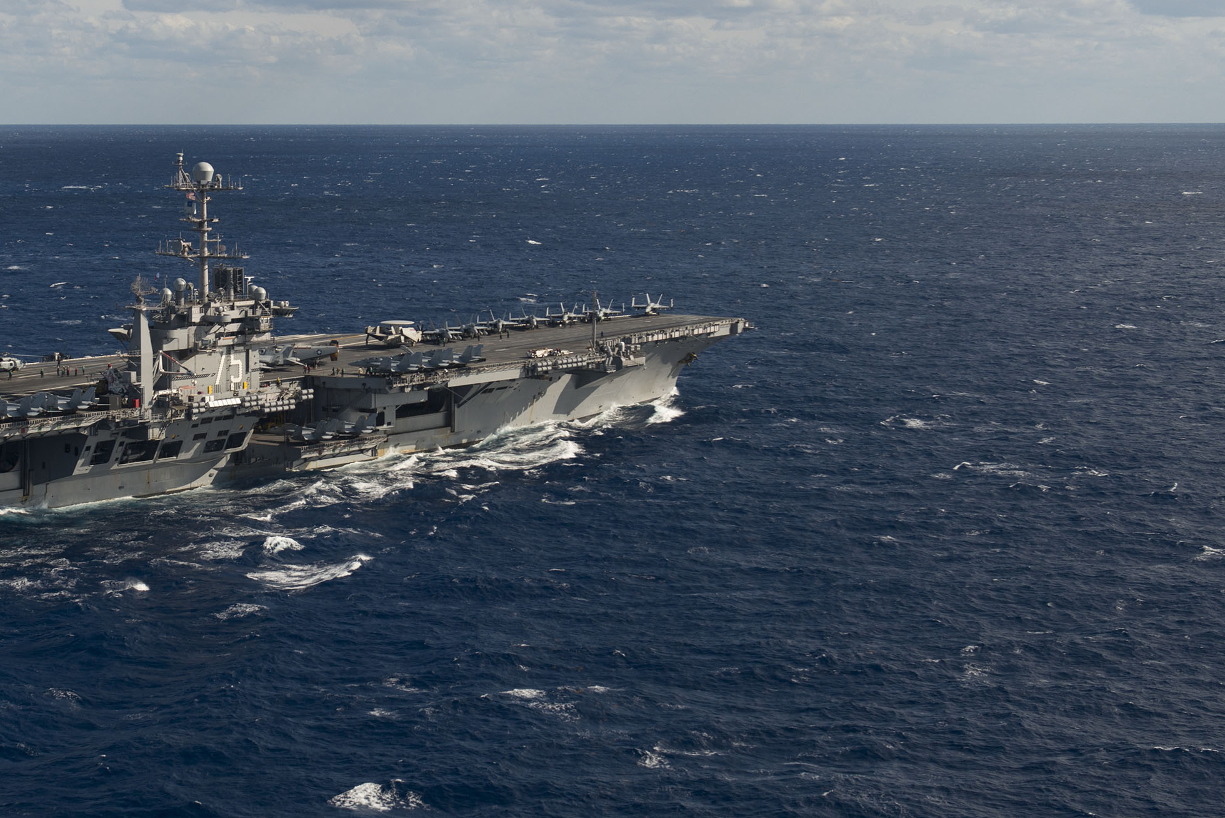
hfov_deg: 26.4
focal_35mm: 75
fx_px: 2553
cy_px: 358
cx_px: 210
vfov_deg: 18.2
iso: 100
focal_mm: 42
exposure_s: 1/800
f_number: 5
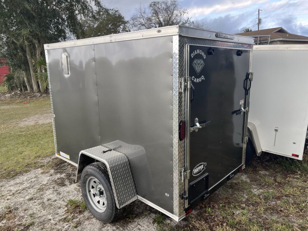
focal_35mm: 26
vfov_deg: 53.1
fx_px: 231
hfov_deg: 67.3
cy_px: 116
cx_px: 154
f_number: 1.6
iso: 32
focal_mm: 5.1
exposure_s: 1/318
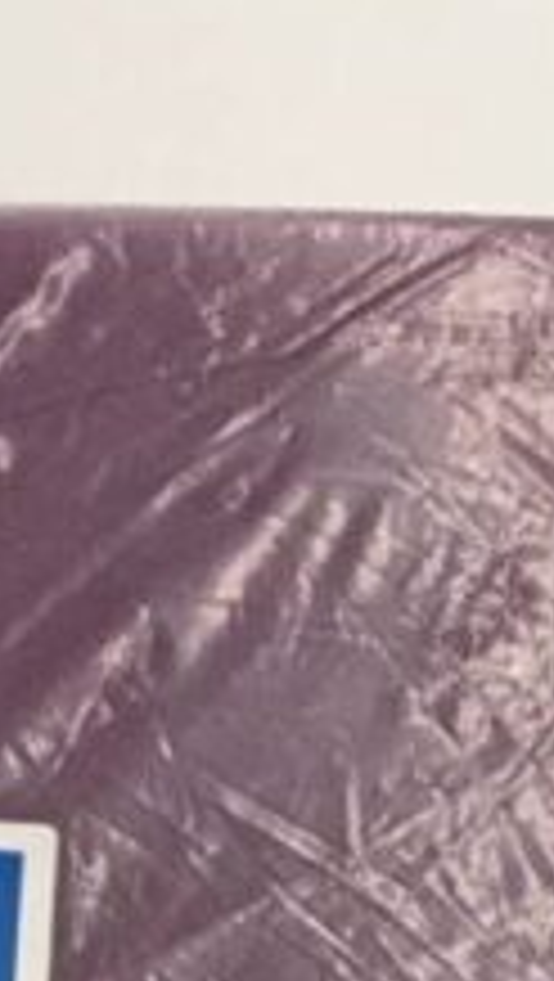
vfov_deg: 14.4
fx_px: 3726
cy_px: 1282
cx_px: -549
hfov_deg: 8.1
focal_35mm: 143
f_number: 1.8
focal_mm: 3.99
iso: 25
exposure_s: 1/40
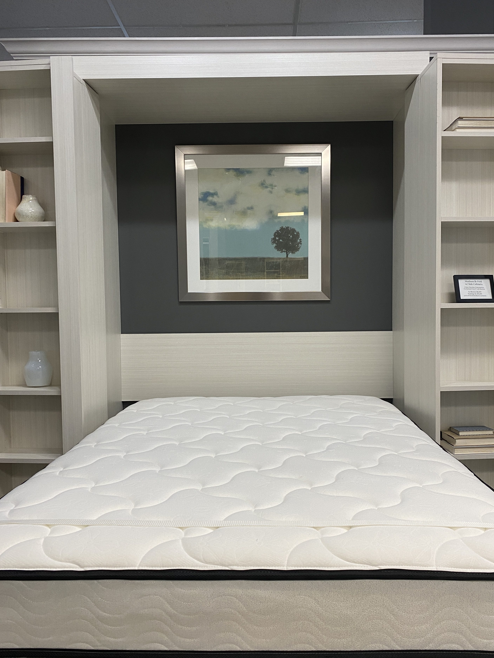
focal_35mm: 28
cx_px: 263
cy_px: 338
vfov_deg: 63.4
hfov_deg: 49.7
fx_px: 533
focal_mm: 4.25
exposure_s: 1/60
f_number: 1.8
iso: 100
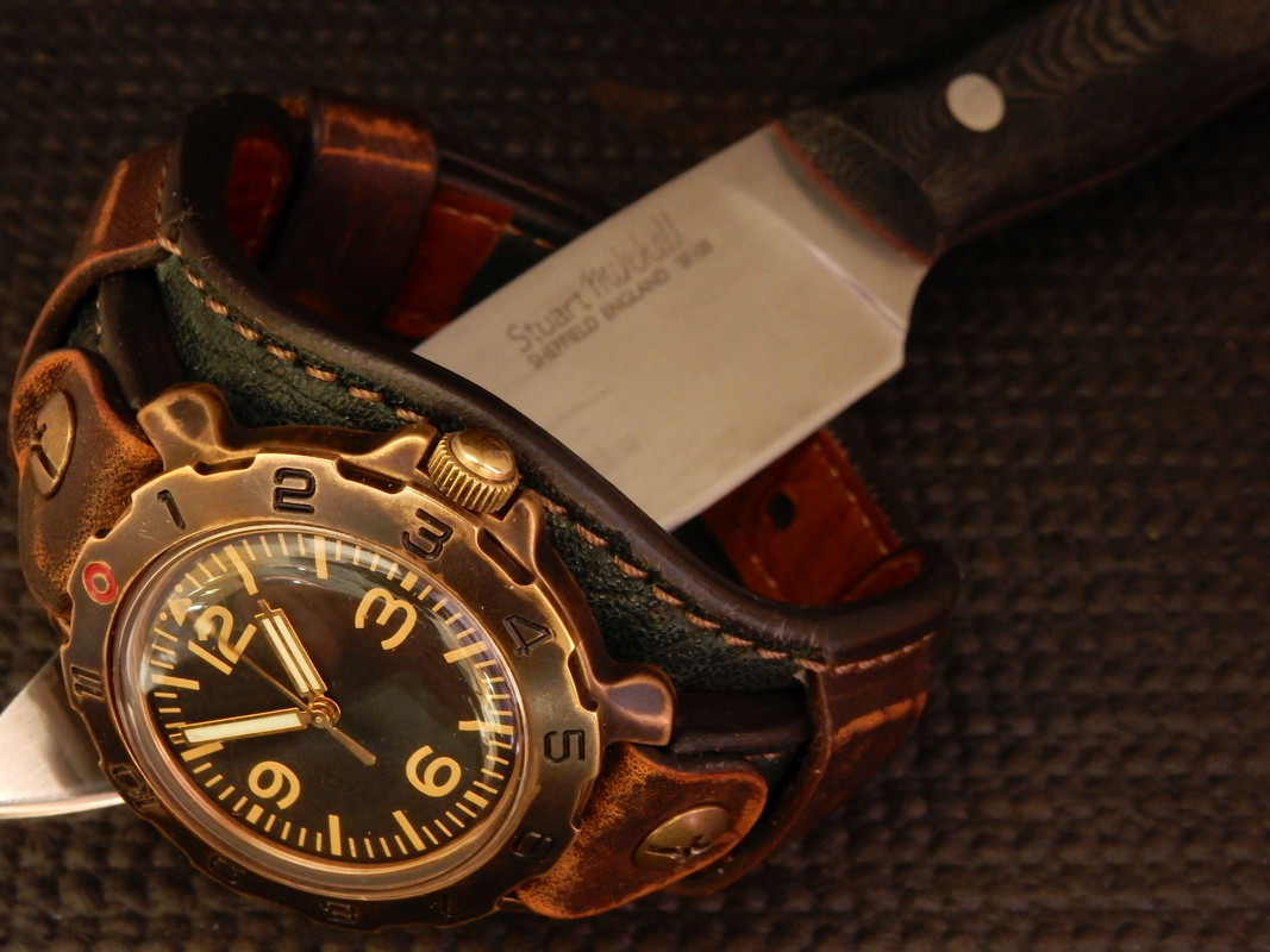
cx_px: 635
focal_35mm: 51
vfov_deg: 28.6
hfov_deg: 37.5
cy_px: 476
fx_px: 1871
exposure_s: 1/1.6
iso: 800
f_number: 5.3
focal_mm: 9
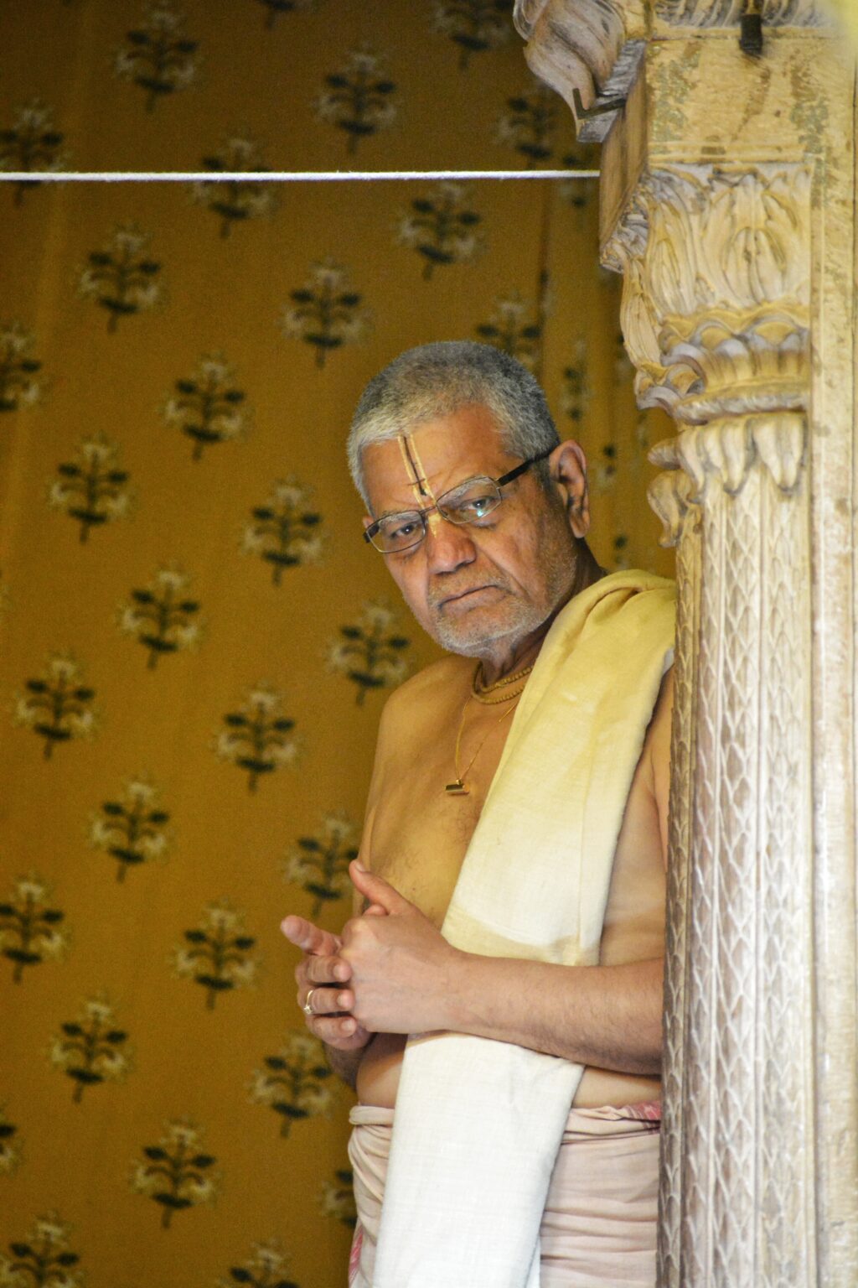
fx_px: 11797
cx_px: 429
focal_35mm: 330
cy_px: 644
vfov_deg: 6.2
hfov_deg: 4.2
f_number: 5.6
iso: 5000
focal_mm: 220
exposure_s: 1/60
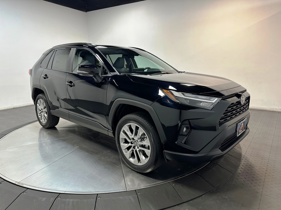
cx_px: 140
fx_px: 195
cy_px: 105
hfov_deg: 71.6
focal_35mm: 24
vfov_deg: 56.8
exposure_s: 1/60
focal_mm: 6.86
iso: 250
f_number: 1.78
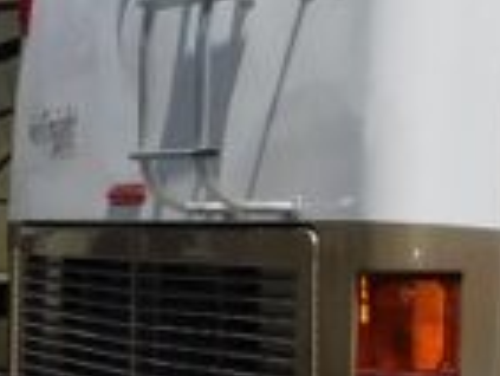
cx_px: 972
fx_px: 1807
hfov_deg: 13.6
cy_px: 103
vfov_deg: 11.8
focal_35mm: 125
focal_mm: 4
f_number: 6
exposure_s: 1/800
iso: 125
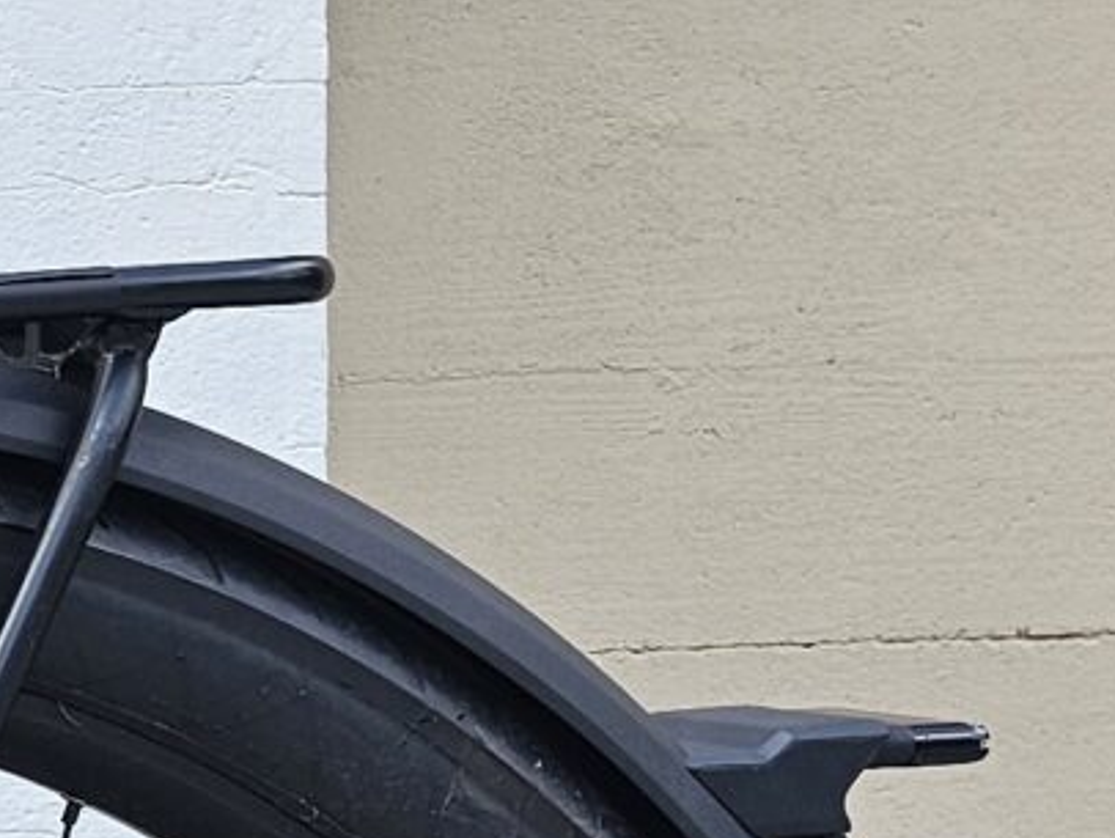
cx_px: -2208
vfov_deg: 10.2
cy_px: 833
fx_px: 4673
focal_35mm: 145
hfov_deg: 10.1
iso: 25
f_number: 1.7
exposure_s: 1/190
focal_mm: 6.3
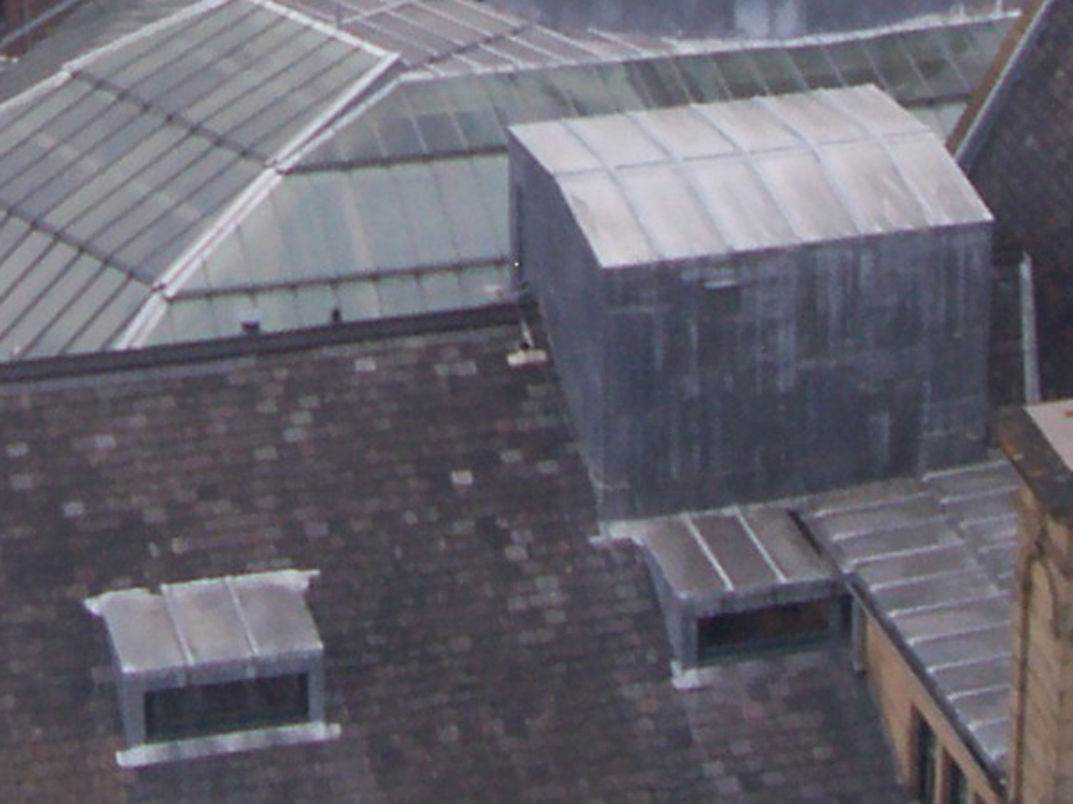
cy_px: -391
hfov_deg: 15.1
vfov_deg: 11.0
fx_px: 4029
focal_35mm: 130
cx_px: 306
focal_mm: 5.6
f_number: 2.7
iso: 80
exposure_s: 1/596
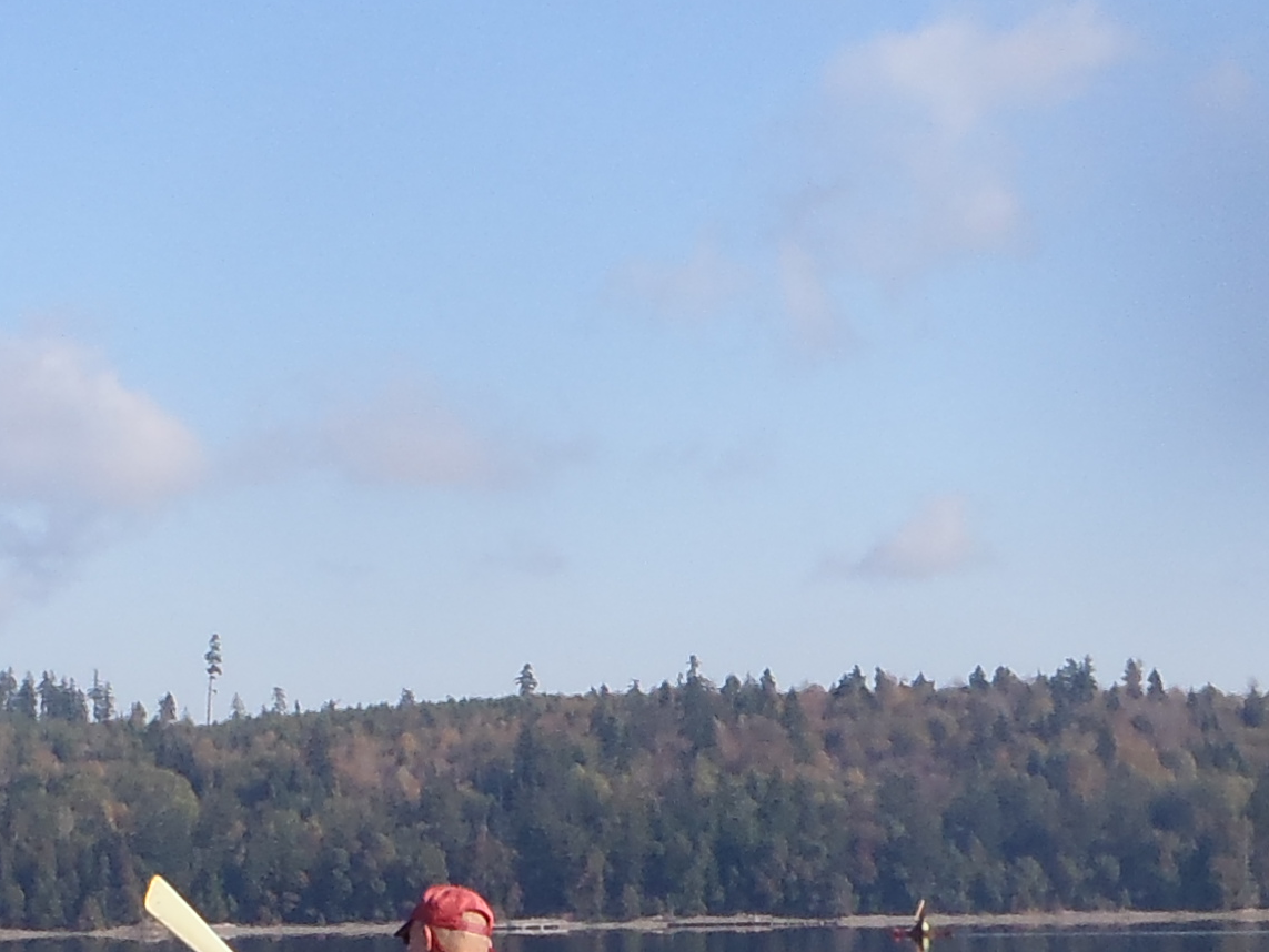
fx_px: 3850
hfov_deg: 18.7
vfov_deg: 14.1
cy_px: 703
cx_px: 792
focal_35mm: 105
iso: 80
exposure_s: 1/500
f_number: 4.5
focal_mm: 5
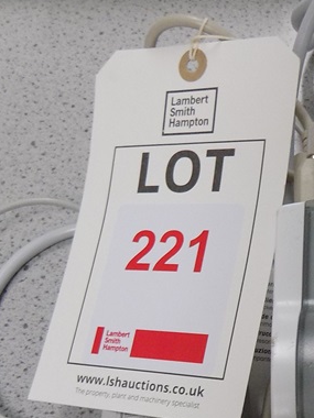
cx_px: 332
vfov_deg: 30.1
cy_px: 361
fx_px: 750
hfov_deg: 22.5
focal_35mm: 62
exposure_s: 1/30
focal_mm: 4
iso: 160
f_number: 3.1
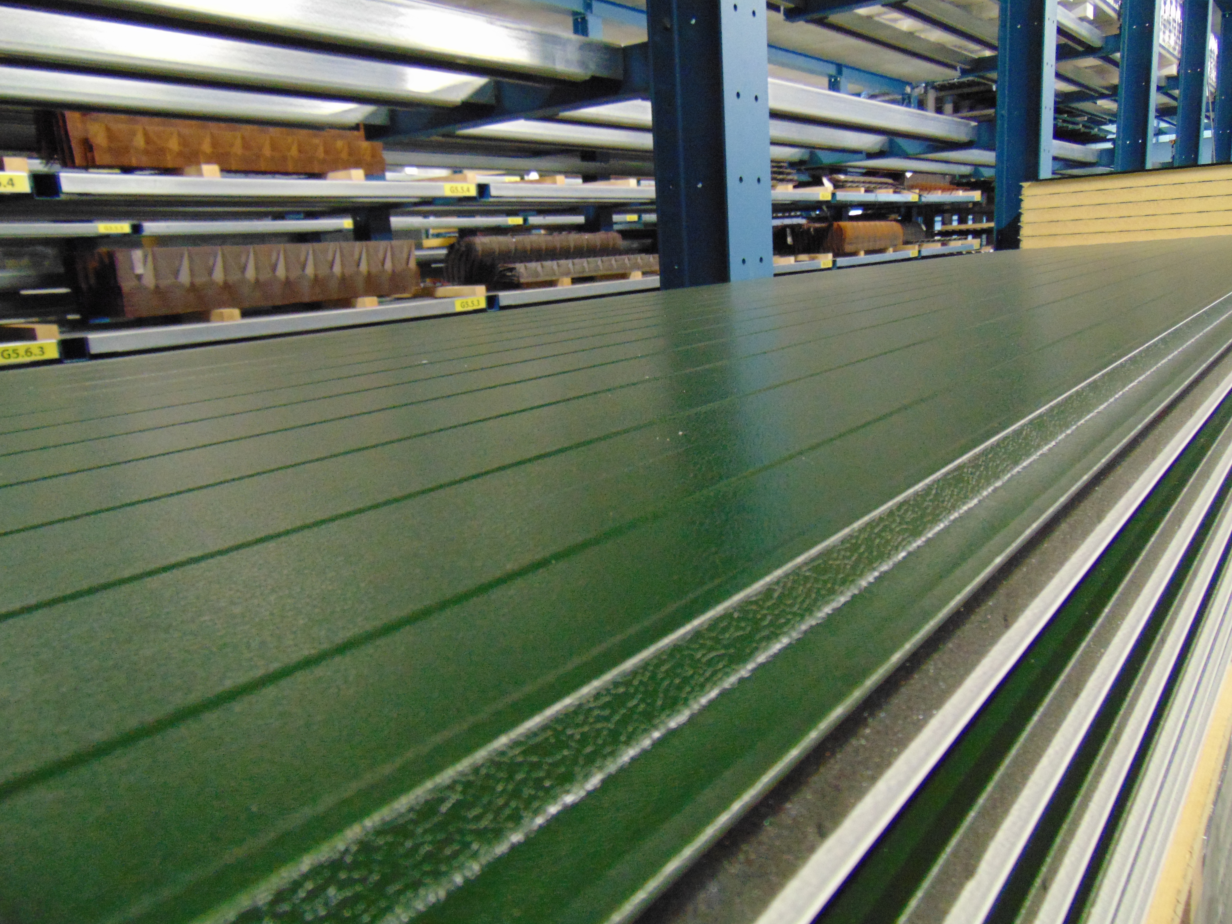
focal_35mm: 26
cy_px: 453
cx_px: 630
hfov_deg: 67.3
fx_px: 925
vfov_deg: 53.1
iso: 400
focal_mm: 4.5
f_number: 3
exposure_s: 1/15
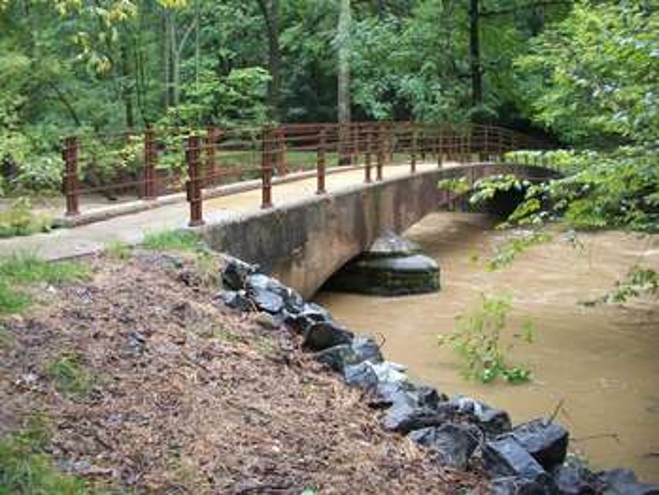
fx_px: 667
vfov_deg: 40.7
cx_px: 330
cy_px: 248
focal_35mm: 35
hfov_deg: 52.6
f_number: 3.1
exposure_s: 1/50
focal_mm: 6.3
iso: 160
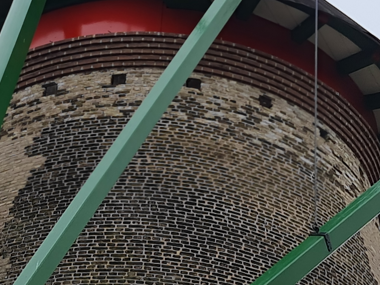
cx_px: 104
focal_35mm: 50
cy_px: 42
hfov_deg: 37.4
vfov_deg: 28.2
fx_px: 549
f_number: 1.8
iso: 50
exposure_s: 1/391
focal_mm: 7
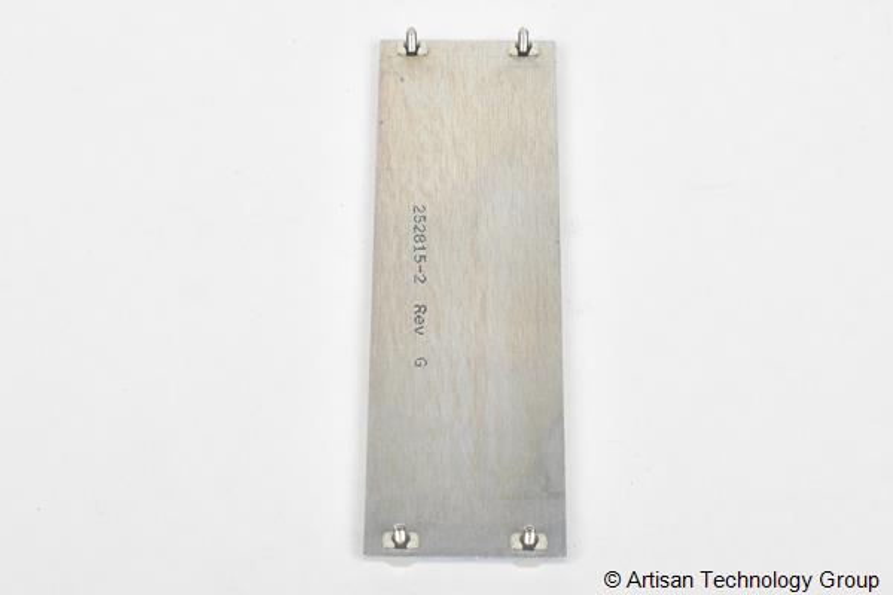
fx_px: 1116
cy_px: 298
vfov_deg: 29.9
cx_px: 446
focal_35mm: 45
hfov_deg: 43.6
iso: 100
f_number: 10
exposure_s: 1/200
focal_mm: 30
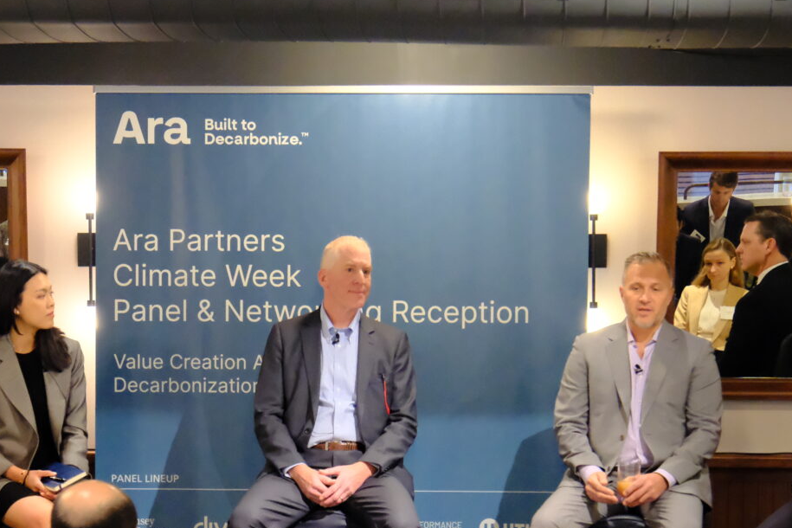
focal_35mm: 103
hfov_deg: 19.8
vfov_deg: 13.1
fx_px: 2266
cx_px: 320
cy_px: 536
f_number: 4
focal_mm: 30.7
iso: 6400
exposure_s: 1/60
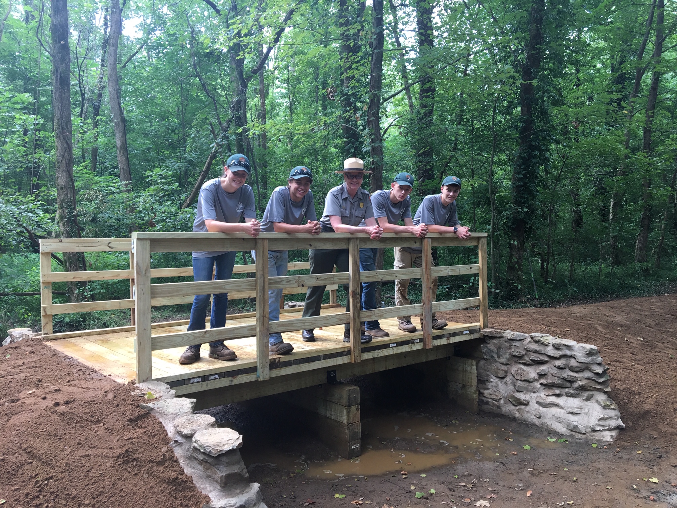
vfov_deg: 48.2
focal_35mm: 29
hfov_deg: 61.7
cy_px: 254
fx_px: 567
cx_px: 338
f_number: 2.2
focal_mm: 4.15
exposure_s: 1/40
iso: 25
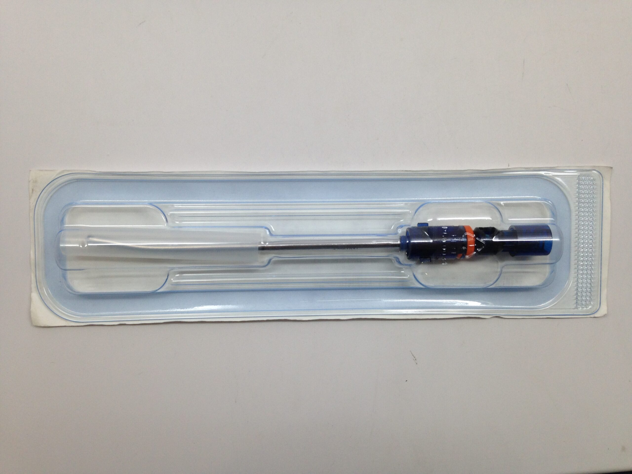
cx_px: 316
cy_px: 237
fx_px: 602
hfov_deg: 55.4
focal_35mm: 33
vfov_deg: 42.9
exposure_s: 1/60
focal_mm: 4.12
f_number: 2.4
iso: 64
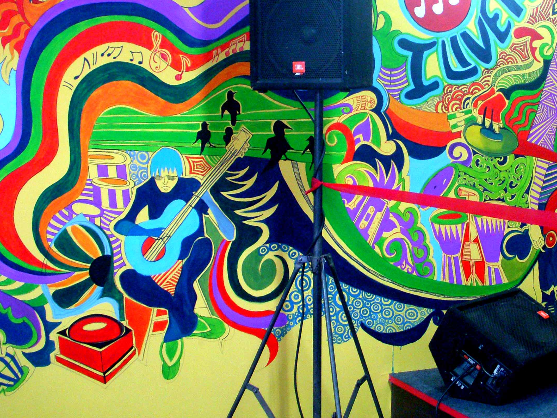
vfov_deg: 25.1
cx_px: 386
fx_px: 933
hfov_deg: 32.8
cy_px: 142
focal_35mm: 58
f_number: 3.3
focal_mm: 6.3
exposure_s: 1/8
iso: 320
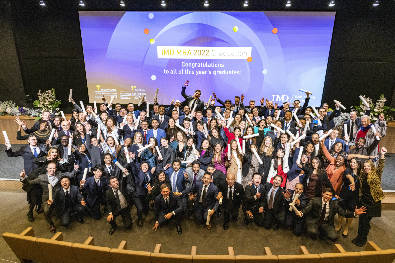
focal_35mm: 24
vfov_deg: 53.1
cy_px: 132
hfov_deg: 73.7
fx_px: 263
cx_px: 198
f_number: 5.6
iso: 3200
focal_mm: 24
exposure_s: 1/200
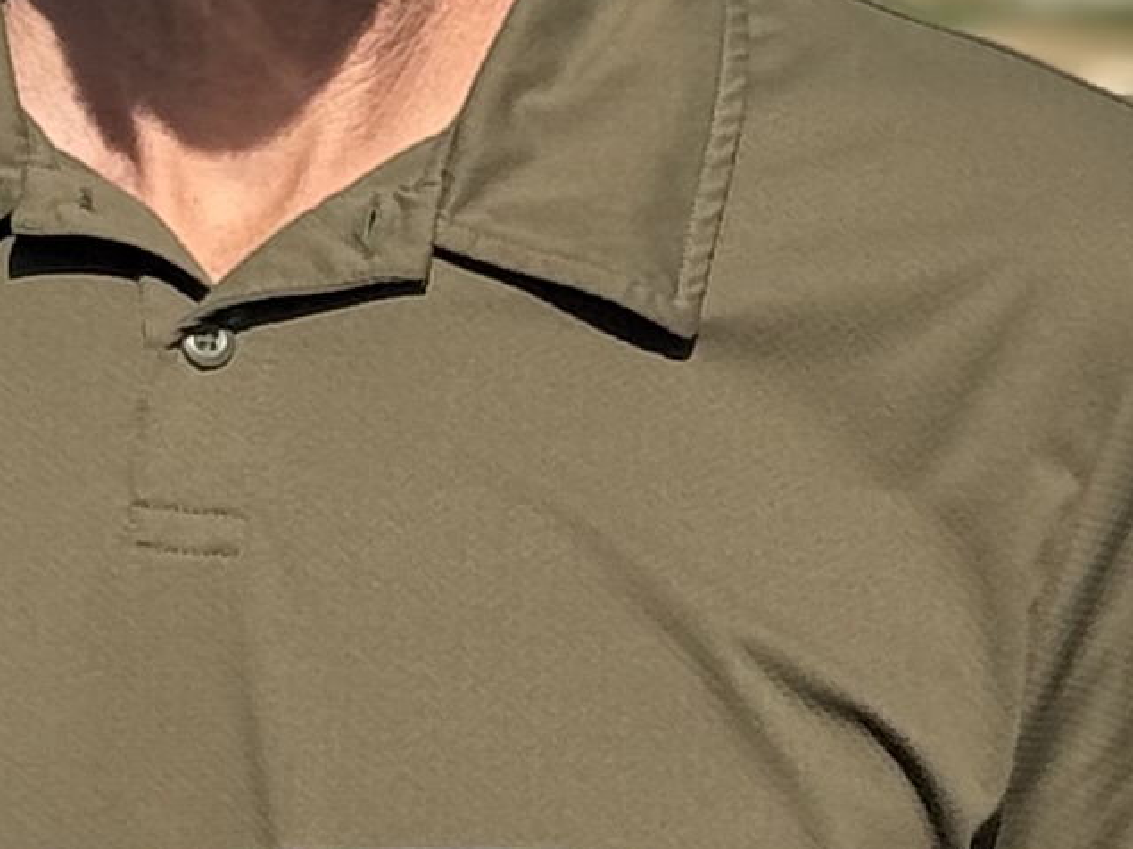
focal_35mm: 305
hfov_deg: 6.5
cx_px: 569
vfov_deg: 4.9
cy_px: 690
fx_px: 9981
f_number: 1.78
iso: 64
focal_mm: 6.76
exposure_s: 1/4608
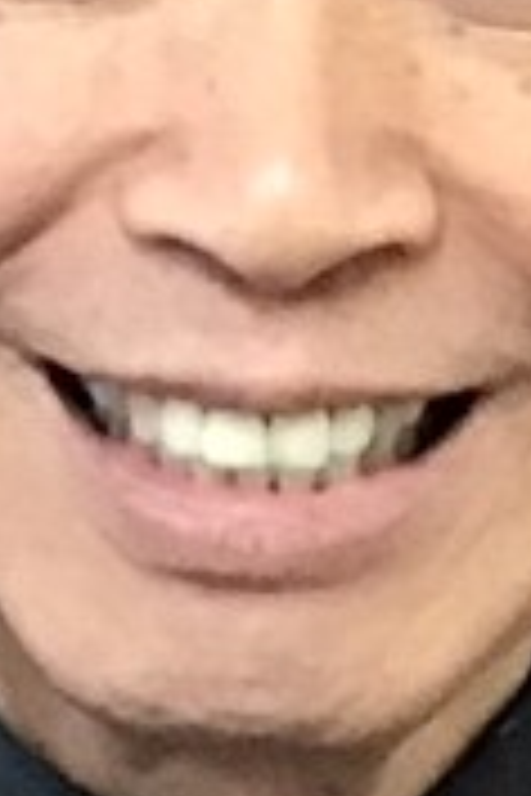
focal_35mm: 127
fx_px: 2810
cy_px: 420
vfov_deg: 16.1
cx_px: 297
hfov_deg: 10.8
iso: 160
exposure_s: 1/30
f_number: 2.4
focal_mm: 3.3
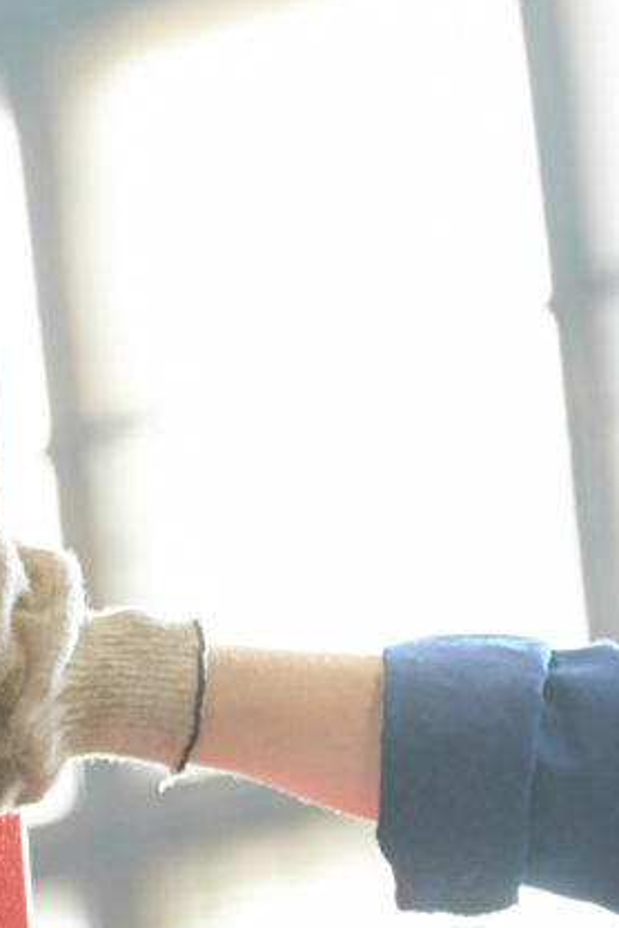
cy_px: 368
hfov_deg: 4.0
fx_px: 8872
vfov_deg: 6.0
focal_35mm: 344
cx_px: 94
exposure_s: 1/50
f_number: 2.8
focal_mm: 70
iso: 800
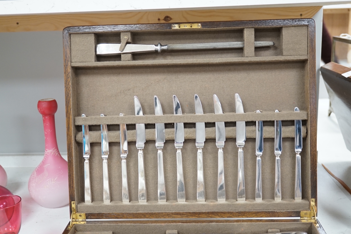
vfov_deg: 29.9
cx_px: 176
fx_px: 439
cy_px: 117
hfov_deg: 43.6
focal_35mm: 45
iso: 1000
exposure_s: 1/60
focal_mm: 30
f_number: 3.5
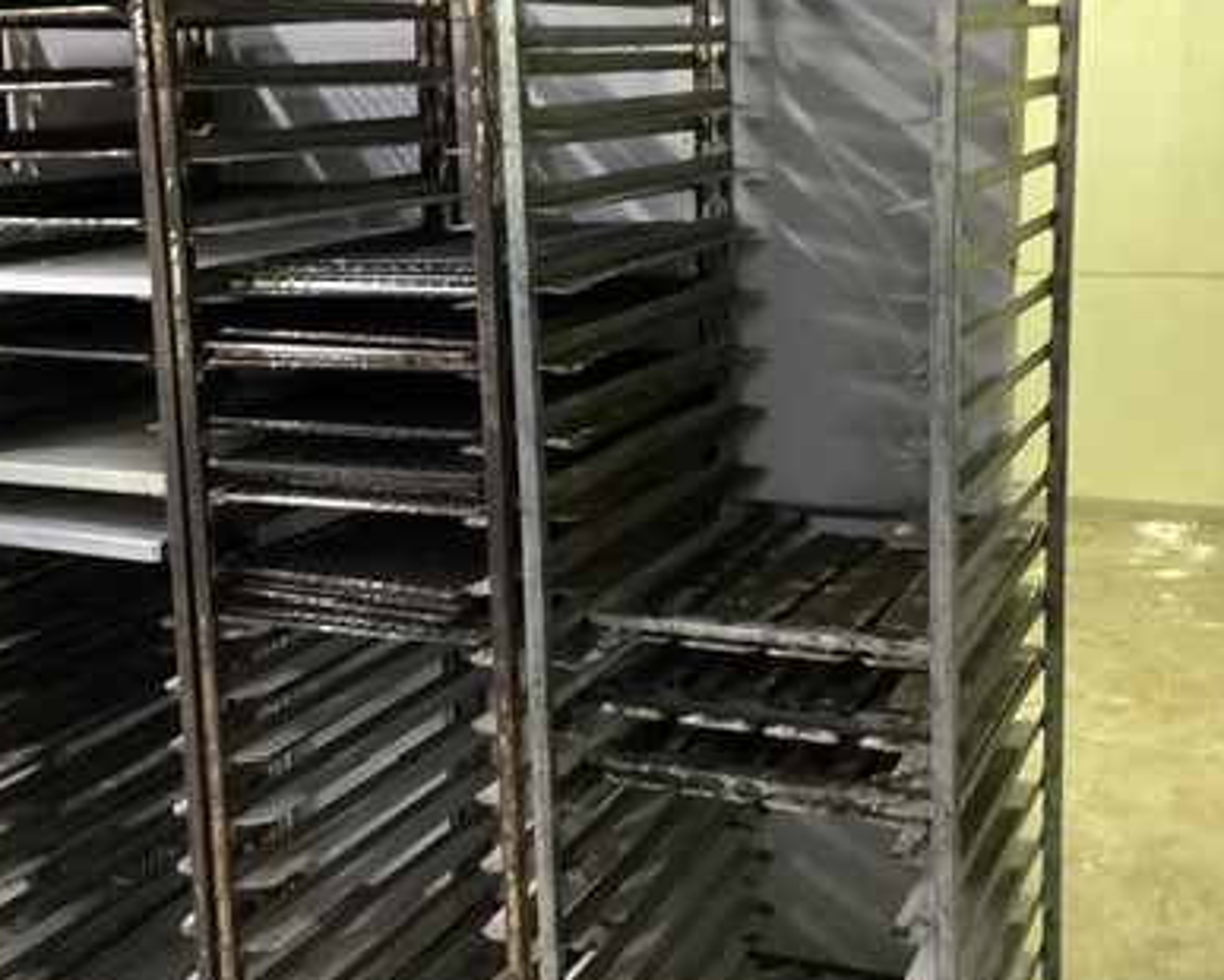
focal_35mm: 50
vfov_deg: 30.2
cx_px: 471
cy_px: 420
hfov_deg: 37.1
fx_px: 1812
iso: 640
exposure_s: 1/20
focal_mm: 3.3
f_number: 2.4
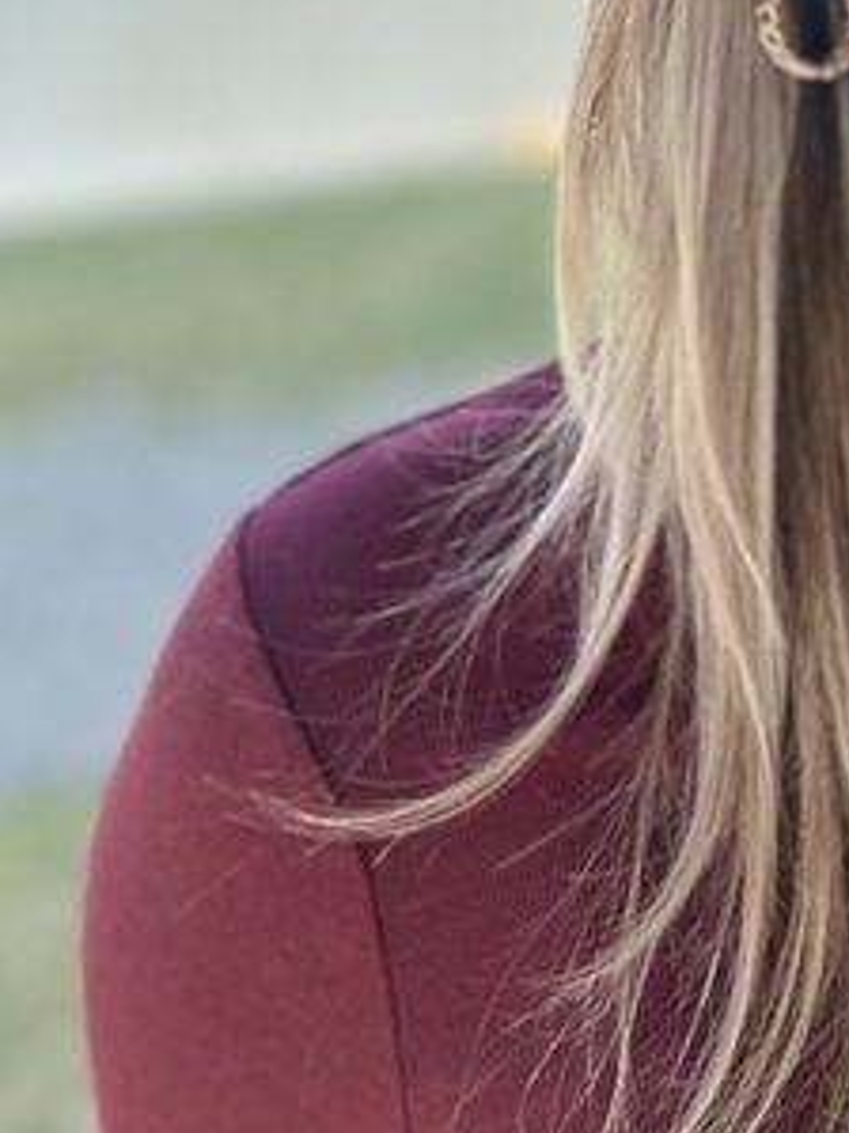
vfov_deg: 25.3
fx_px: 2454
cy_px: 153
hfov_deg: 17.4
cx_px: 1323
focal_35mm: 75
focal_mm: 6.86
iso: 80
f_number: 1.78
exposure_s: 1/1095
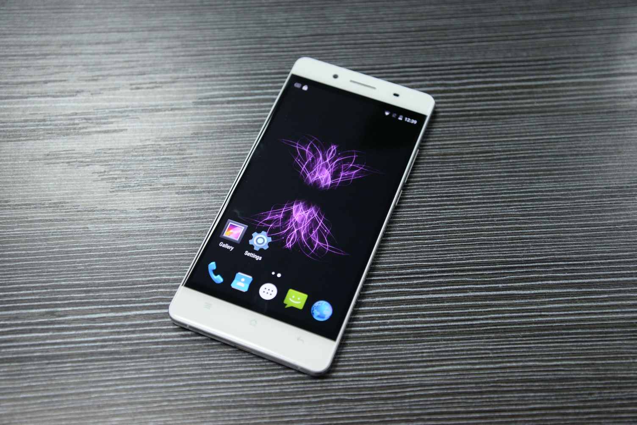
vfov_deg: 24.6
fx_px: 974
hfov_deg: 36.2
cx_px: 318
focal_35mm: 55
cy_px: 212
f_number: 4.2
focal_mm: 55
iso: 1600
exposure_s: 1/80
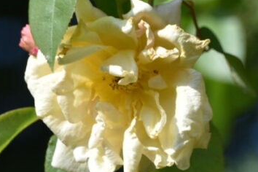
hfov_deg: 2.3
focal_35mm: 912
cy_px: 44
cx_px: 166
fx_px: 6535
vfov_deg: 1.5
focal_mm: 210
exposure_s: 1/250
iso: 100
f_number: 8
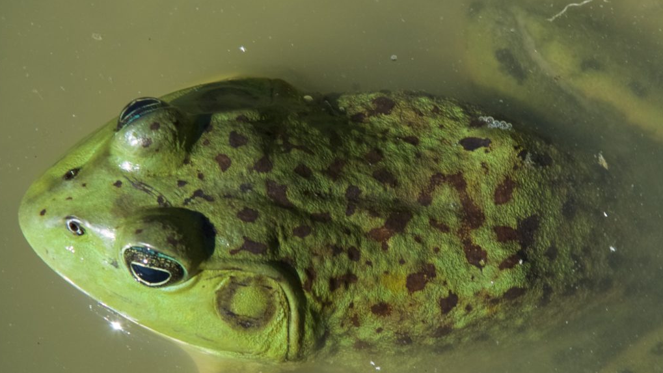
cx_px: 401
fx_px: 2211
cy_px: 225
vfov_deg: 9.6
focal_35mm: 126
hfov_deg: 17.0
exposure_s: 1/125
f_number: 11
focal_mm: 55
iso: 200
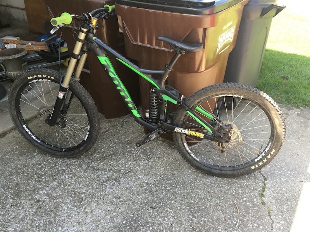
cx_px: 155
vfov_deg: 48.2
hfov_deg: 61.7
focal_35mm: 29
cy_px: 116
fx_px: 260
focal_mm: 4.15
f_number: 2.2
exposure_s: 1/120
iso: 40
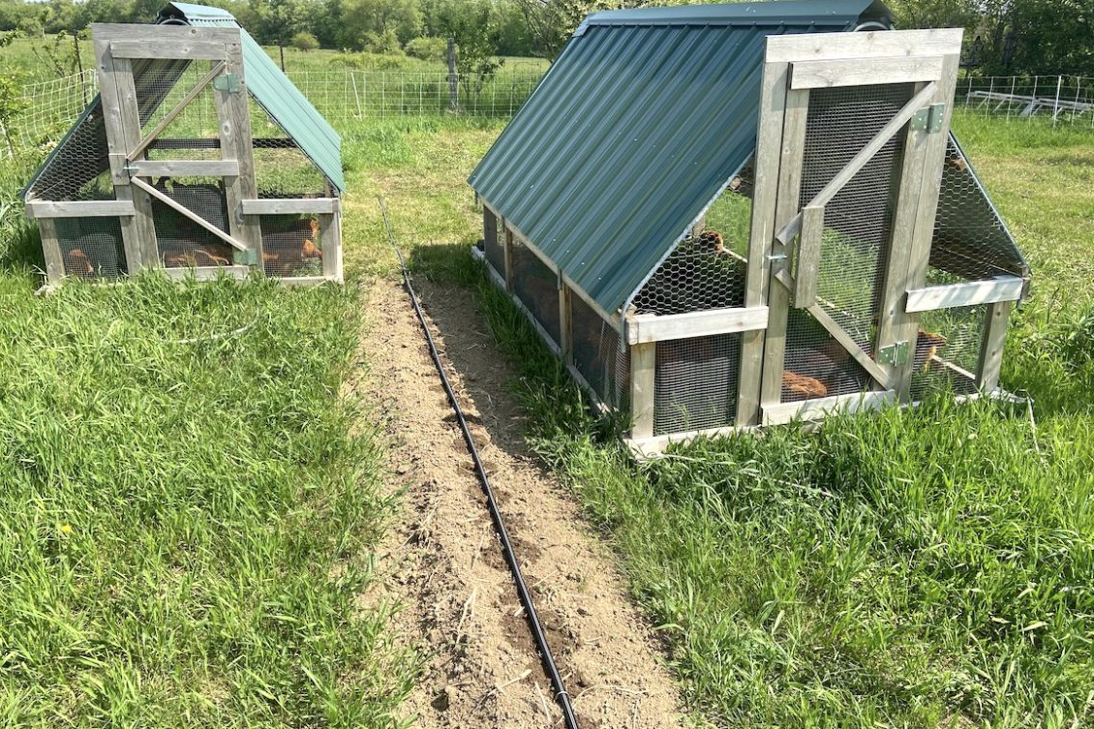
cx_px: 533
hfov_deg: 65.5
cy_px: 346
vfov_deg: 46.4
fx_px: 851
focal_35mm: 28
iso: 32
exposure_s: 1/1429
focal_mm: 4.25
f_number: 1.8
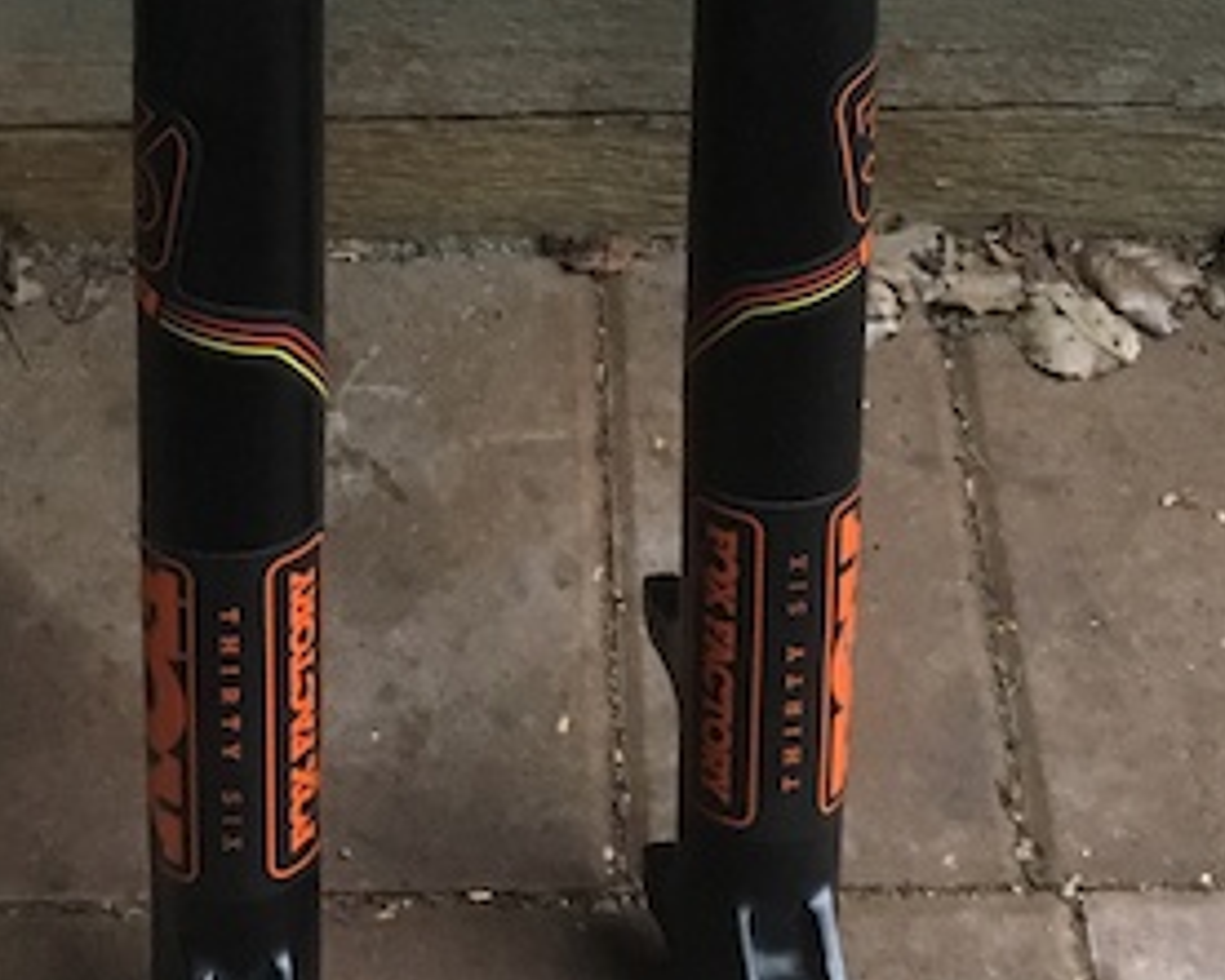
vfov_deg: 17.2
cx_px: 541
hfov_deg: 23.3
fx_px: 2974
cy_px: -417
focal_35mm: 82
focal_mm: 4.15
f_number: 2.2
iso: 200
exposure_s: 1/15
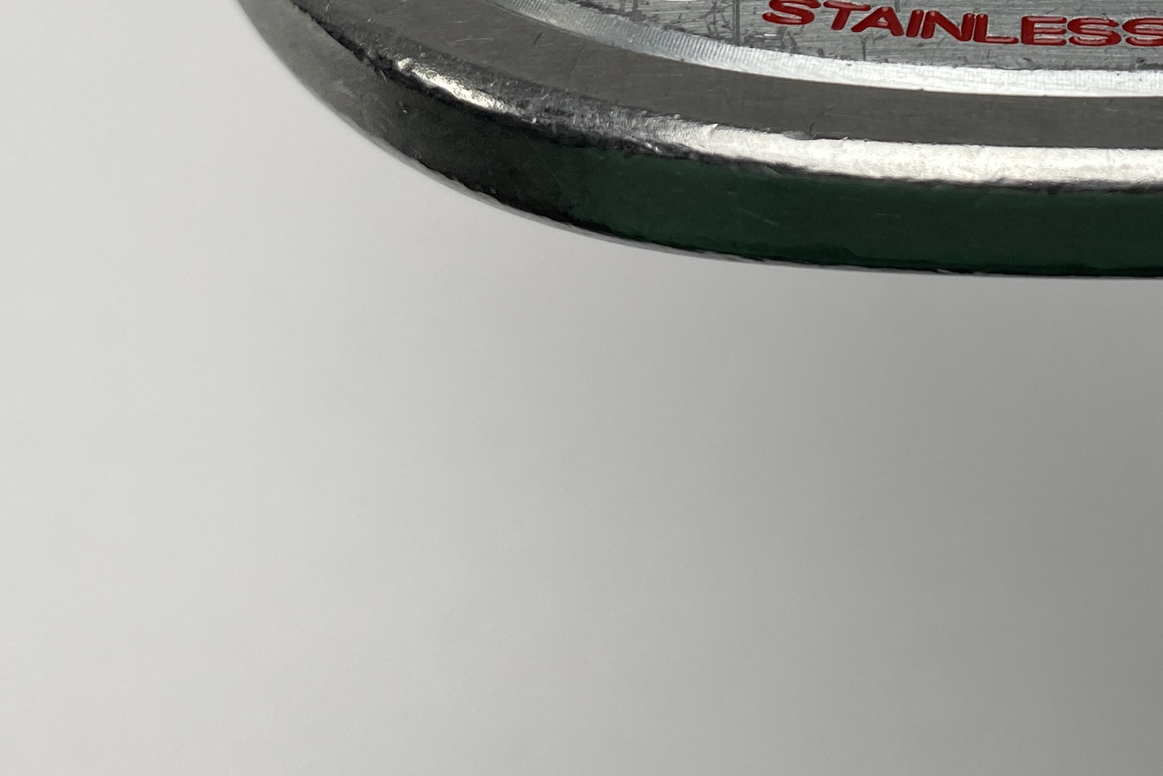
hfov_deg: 31.0
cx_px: 1099
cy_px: -168
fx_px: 1970
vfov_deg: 20.7
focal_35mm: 61
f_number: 1.8
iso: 32
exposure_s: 1/423
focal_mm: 4.25
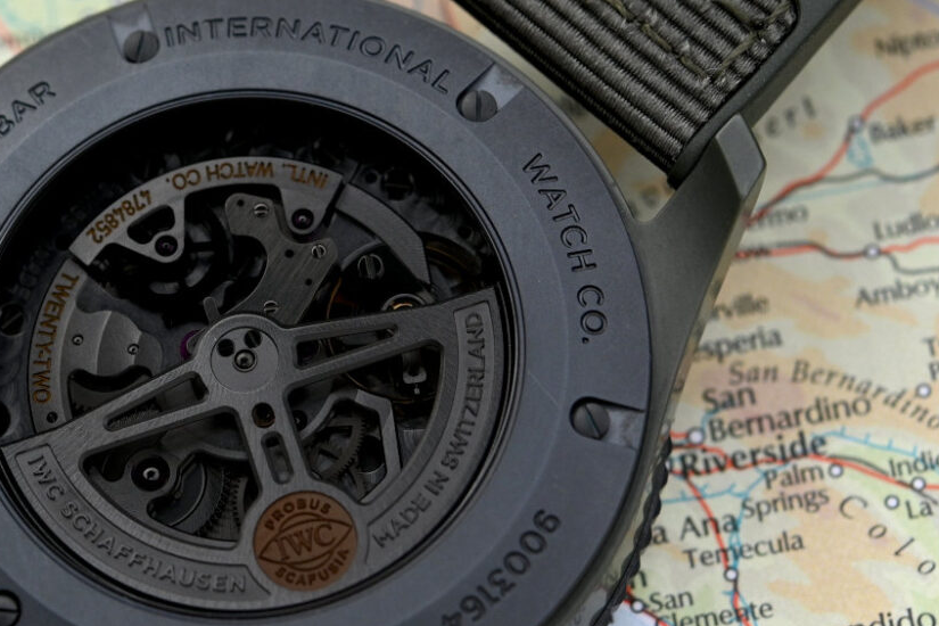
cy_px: 358
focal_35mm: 149
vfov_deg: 9.2
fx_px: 3886
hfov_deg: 13.7
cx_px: 266
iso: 400
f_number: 7.1
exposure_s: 1/640
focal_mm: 60
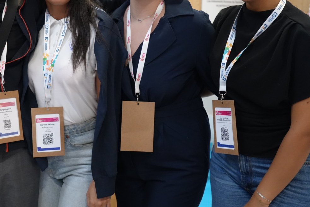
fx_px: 569
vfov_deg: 20.4
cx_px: 73
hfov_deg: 29.9
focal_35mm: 66
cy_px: 39
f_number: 4
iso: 5000
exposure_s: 1/160
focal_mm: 40
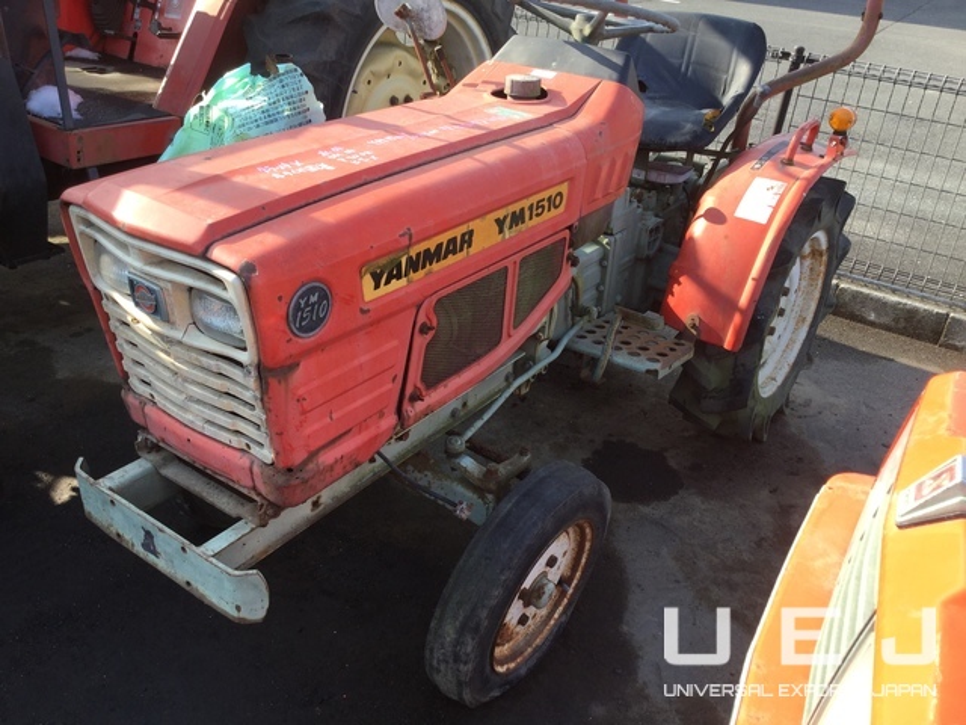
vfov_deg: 45.4
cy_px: 362
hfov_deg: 58.4
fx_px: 865
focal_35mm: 31
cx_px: 483
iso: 25
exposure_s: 1/245
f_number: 2.4
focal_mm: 3.3
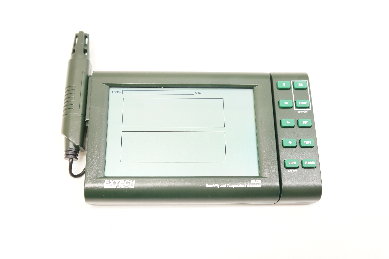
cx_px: 192
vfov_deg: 35.9
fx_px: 400
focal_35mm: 37
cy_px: 128
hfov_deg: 51.9
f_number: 4
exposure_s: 1/50
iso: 400
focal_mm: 24
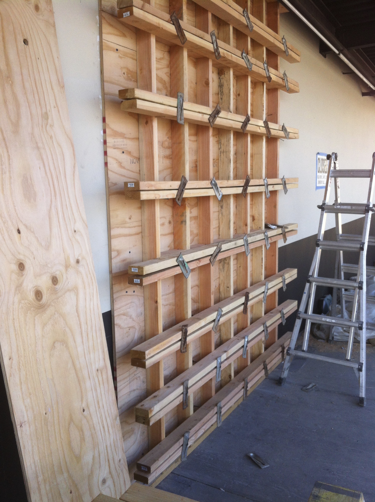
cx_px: 188
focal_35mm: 35
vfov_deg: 52.7
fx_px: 507
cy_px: 251
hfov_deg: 40.6
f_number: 2.8
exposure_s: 1/175
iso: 80
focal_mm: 3.85
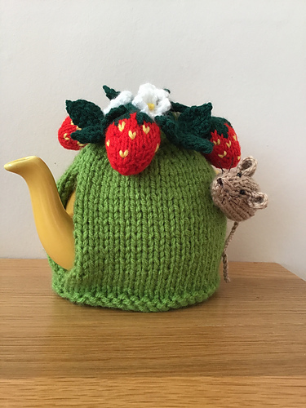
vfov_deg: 58.4
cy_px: 204
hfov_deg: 45.4
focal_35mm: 31
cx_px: 153
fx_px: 365
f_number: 2.4
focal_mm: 3.3
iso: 64
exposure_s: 1/33
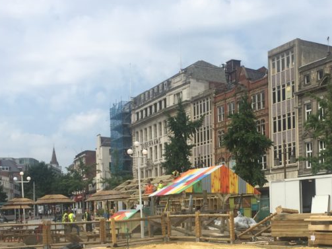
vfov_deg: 24.2
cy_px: 215
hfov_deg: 31.8
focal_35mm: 59
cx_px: 267
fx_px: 566
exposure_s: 1/1364
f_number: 2.2
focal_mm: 4.15
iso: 32
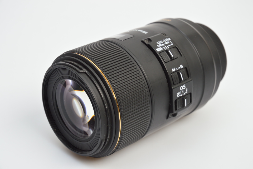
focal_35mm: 105
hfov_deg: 19.5
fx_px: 738
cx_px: 126
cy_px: 84
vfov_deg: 13.0
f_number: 7.1
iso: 200
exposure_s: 1/125
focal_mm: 70
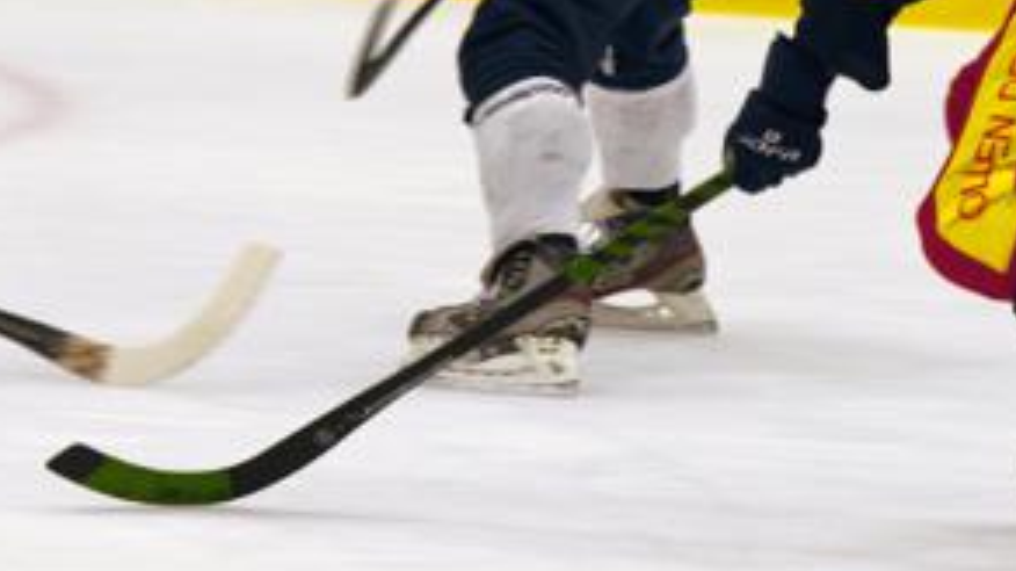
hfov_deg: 4.4
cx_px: 491
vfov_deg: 2.5
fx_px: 13142
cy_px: 12
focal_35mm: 488
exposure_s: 1/250
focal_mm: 165
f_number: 3.5
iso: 640
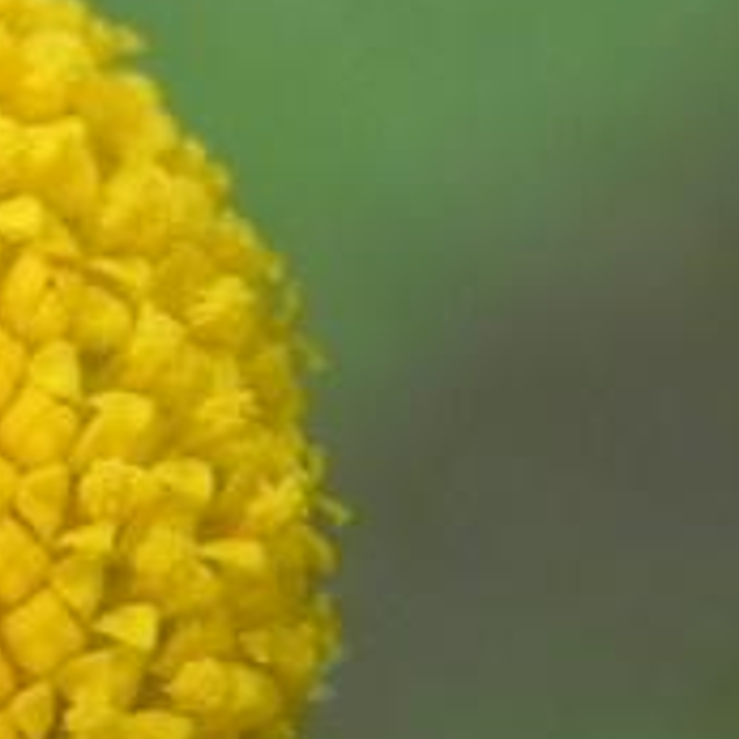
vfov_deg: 3.6
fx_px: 11714
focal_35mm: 485
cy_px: 350
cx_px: -393
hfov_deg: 3.6
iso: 160
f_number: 4
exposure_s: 1/103
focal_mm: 16.9
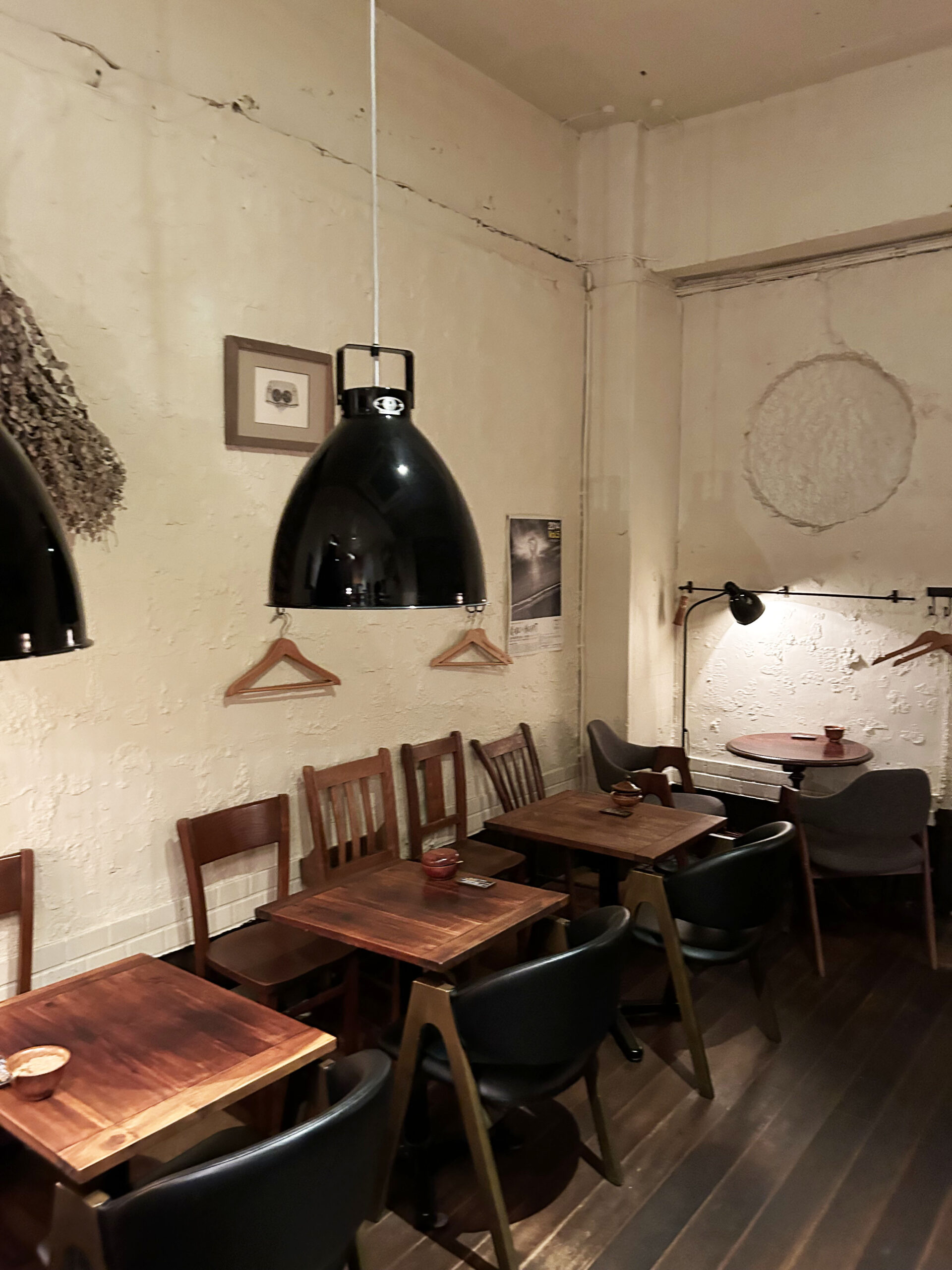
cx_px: 476
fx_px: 953
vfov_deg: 67.3
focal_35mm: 26
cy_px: 635
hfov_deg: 53.1
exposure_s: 1/30
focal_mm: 5.7
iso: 640
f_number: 1.5
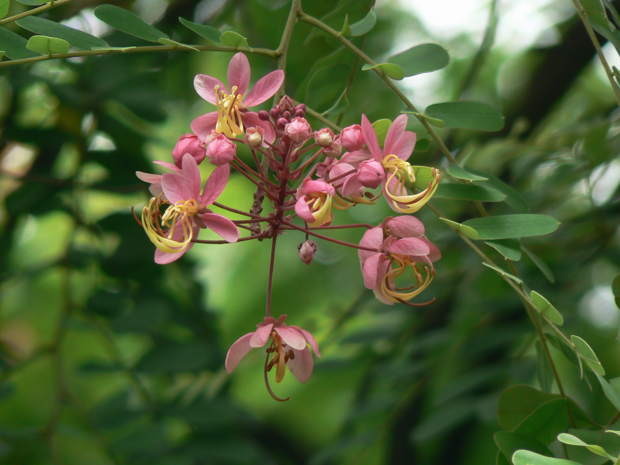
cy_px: 232
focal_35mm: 432
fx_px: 7737
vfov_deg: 3.4
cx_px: 310
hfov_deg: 4.6
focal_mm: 72
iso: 80
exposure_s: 1/80
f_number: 4
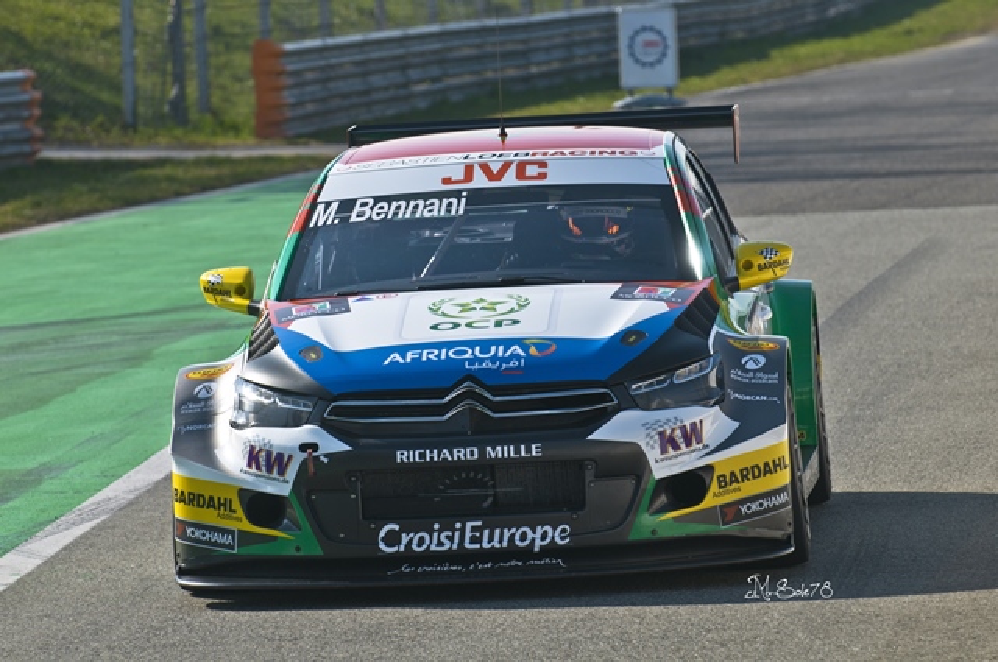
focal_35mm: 300
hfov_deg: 6.9
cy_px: 331
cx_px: 499
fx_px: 8306
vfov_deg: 4.6
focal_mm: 200
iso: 125
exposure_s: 1/800
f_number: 6.3
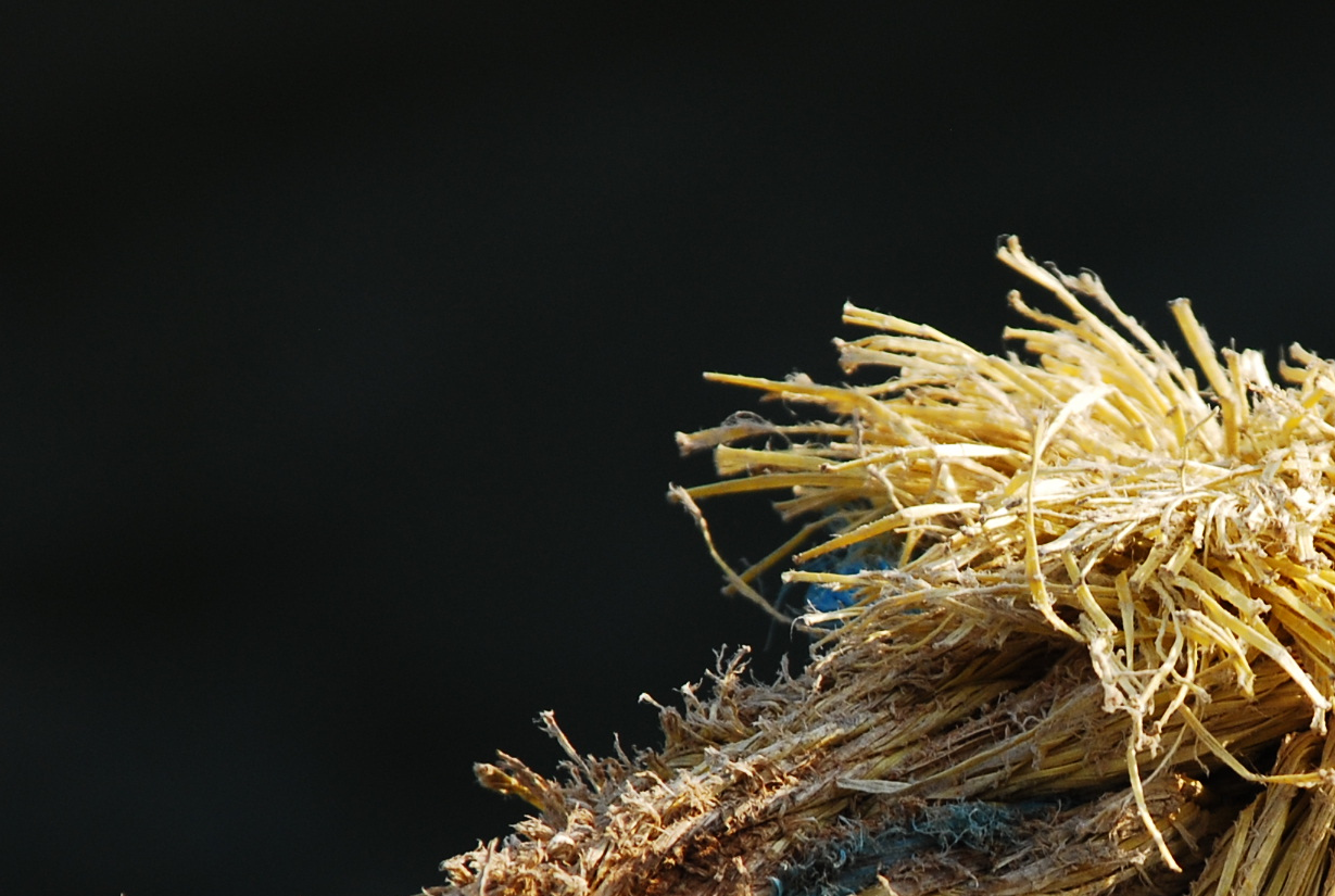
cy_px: 778
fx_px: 17732
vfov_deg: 2.9
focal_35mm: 477
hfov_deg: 4.3
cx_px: 1242
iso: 200
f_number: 5.6
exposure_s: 1/500
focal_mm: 135
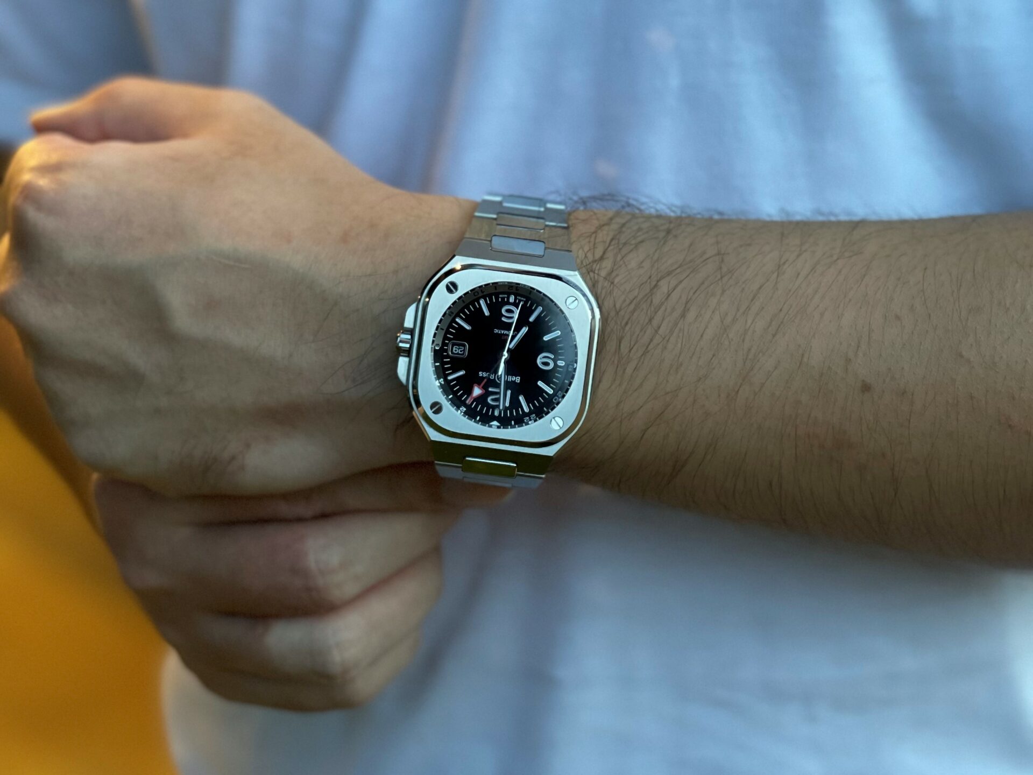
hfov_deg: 30.3
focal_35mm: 64
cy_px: 388
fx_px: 1910
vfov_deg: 22.9
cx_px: 516
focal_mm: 7.5
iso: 400
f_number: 2.2
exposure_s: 1/25
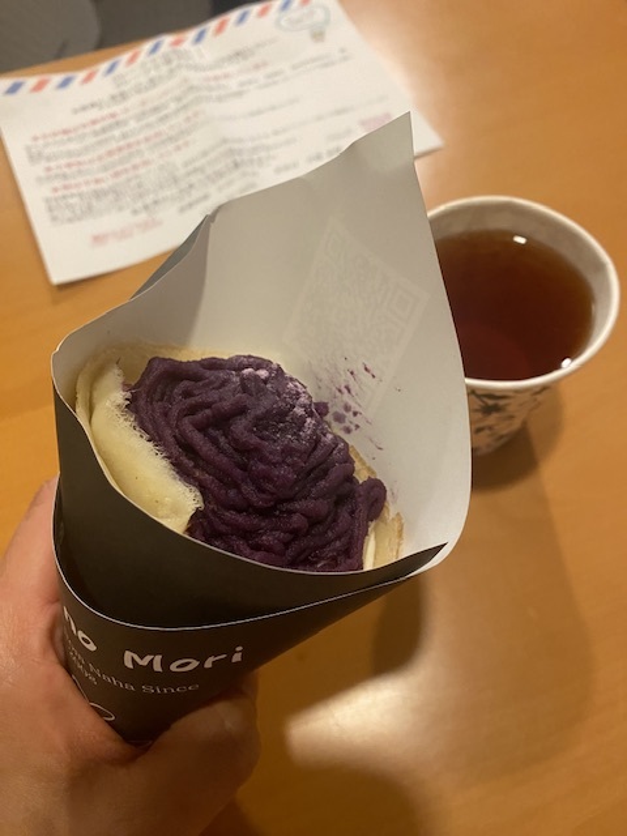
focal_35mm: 26
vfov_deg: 67.3
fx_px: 628
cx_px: 314
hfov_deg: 53.1
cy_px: 418
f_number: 1.8
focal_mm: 4.25
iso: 320
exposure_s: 1/60
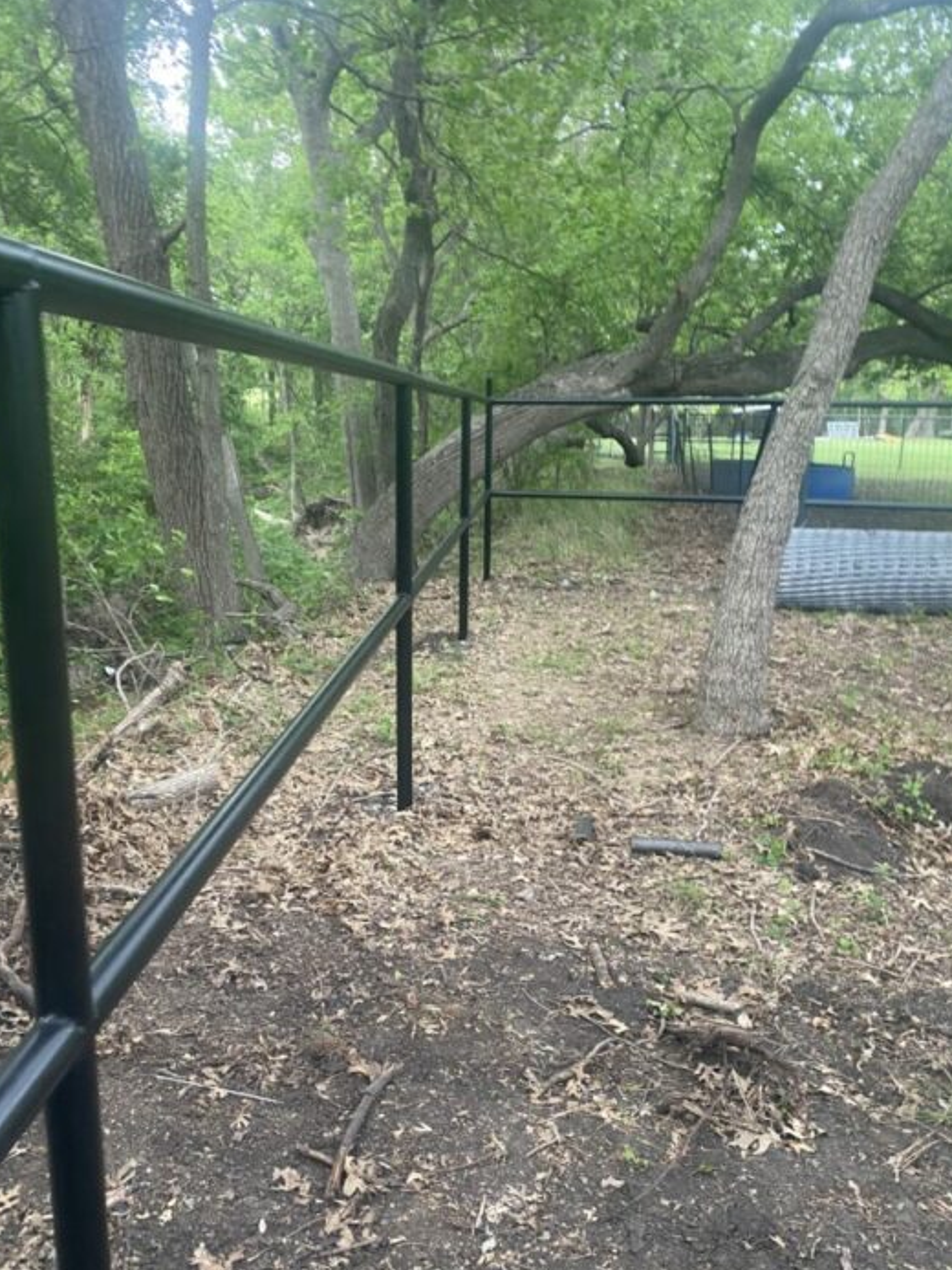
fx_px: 1100
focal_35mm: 30
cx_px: 441
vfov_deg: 59.9
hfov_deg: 46.8
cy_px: 665
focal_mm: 4.25
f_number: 1.8
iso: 125
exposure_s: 1/93
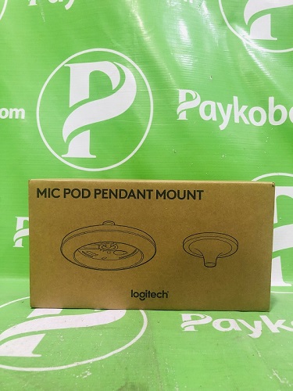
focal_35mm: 28
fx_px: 316
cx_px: 146
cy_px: 196
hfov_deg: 49.7
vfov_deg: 63.4
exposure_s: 1/15
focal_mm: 3.99
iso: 80
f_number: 1.8
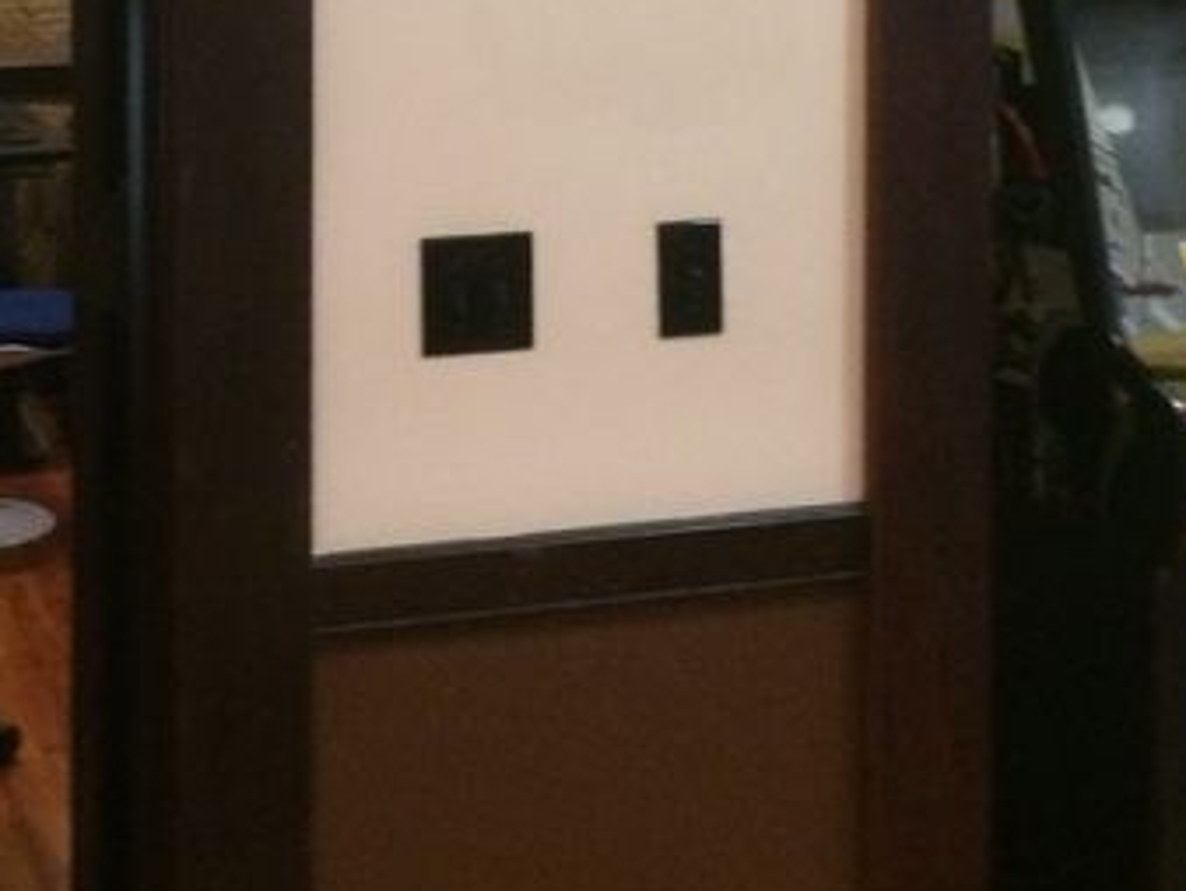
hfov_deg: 26.8
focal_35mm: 72
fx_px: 2469
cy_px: -60
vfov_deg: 19.7
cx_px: 351
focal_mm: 4.15
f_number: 2.2
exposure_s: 1/15
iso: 320
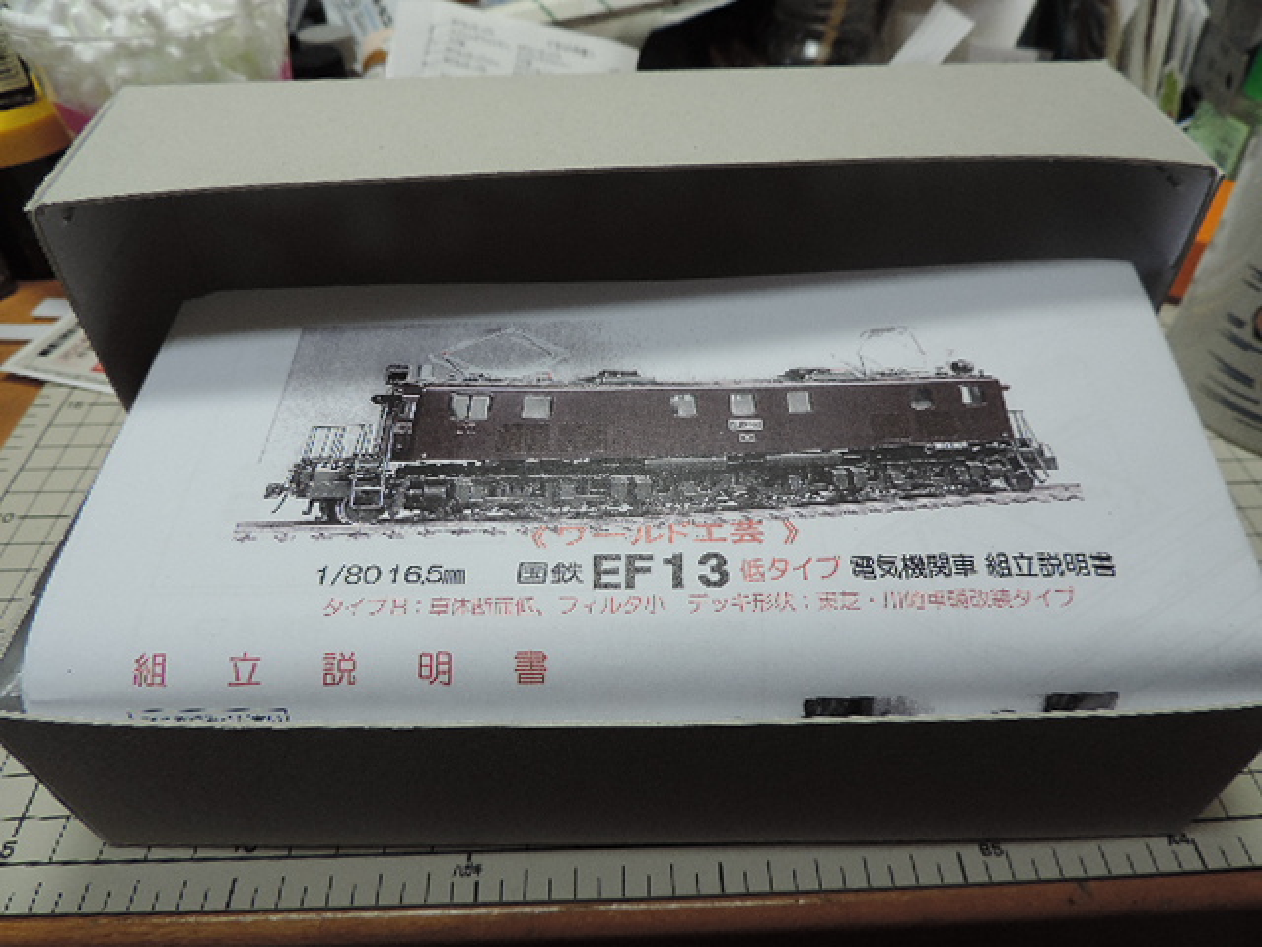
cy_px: 474
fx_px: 875
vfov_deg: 56.8
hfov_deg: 71.6
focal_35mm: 24
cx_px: 631
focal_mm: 4.3
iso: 80
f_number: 3
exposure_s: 1/30
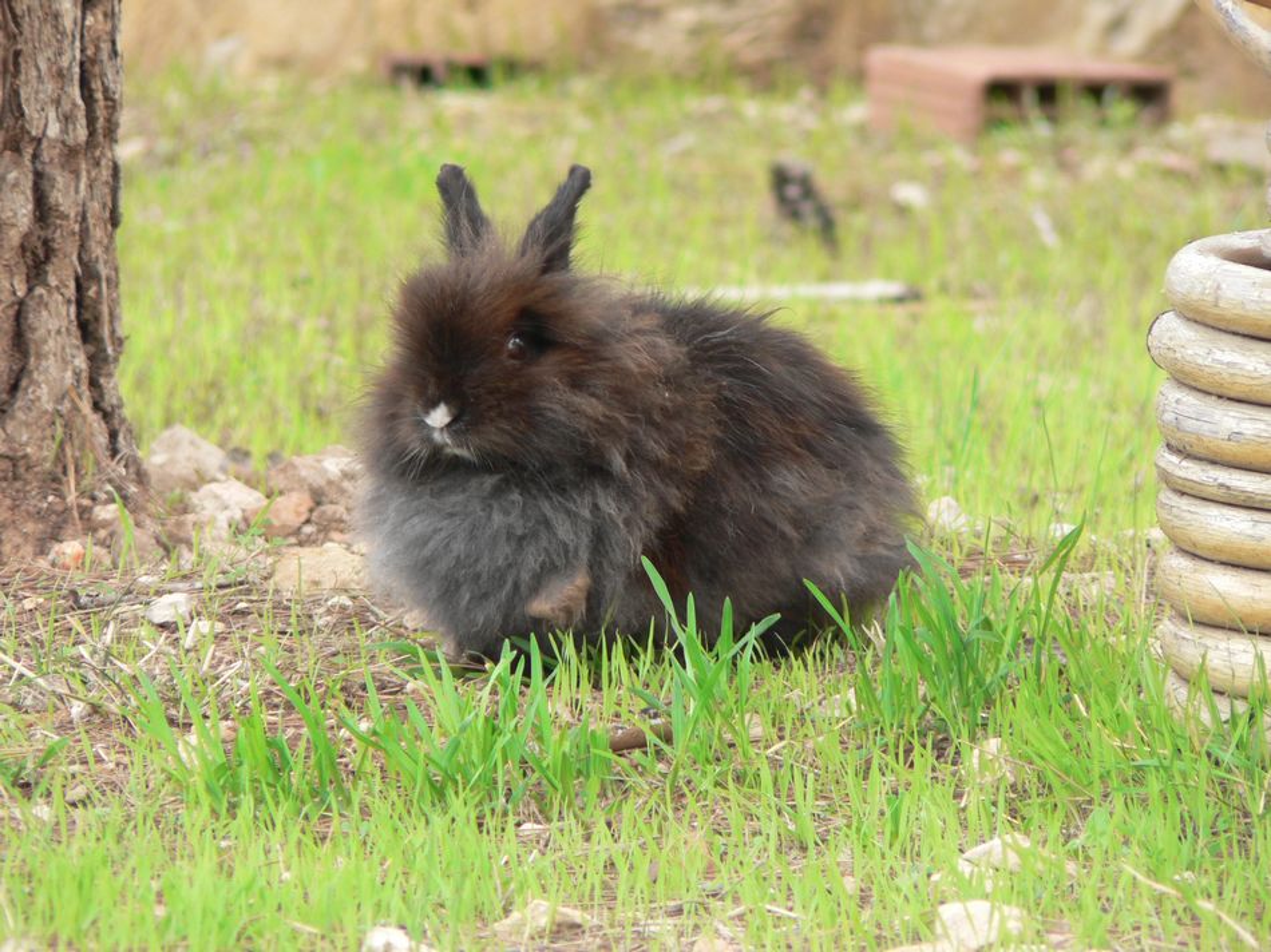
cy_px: 476
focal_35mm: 432
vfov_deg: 3.4
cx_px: 636
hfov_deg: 4.6
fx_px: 15858
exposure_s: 1/100
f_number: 4
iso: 80
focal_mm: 72
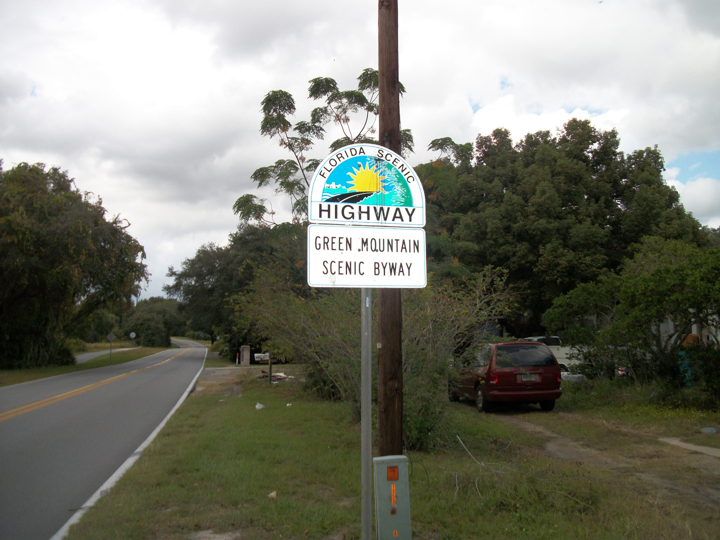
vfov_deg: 44.2
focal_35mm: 32
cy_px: 270
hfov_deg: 56.8
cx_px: 360
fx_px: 666
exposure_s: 1/1000
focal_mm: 5.7
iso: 80
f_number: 2.9
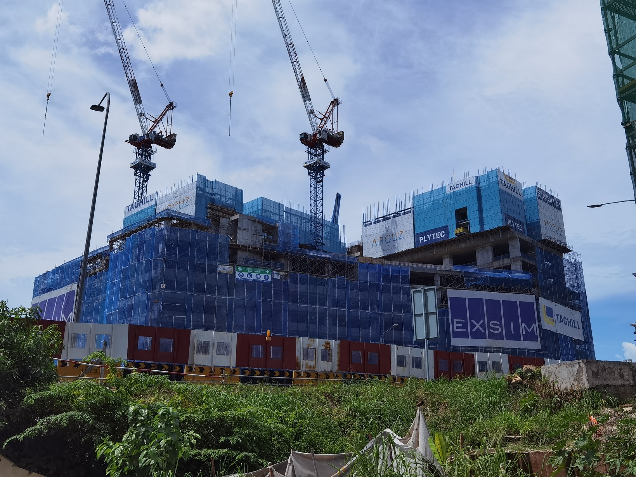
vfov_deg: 39.7
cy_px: 238
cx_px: 318
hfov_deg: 51.4
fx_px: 661
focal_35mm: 36
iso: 50
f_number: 1.9
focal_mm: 6.71
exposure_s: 1/12048
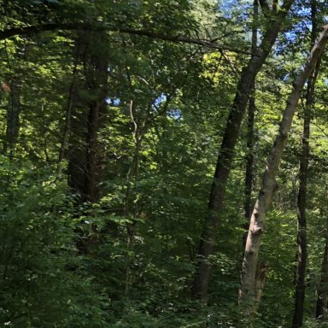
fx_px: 708
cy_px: 242
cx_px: 371
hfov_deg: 24.2
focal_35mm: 66
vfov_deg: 25.8
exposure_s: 1/120
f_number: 1.8
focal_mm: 4
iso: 40
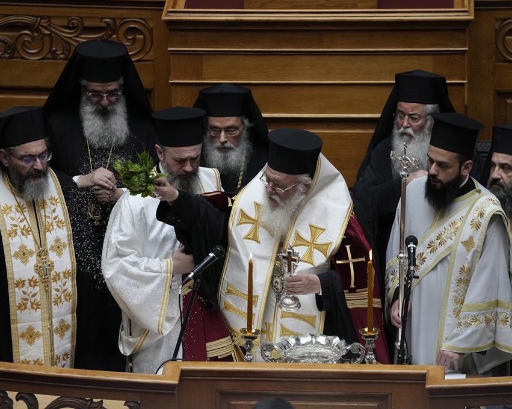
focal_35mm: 226
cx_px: 285
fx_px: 3423
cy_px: 204
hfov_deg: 8.6
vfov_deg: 6.8
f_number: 3.2
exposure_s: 1/1600
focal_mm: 200
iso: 2500
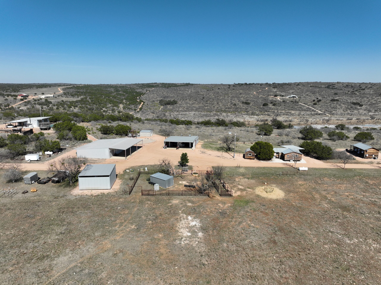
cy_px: 142
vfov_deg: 56.8
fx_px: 264
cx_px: 190
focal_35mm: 24
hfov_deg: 71.6
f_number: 4.5
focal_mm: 12.29
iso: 100
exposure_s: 1/60
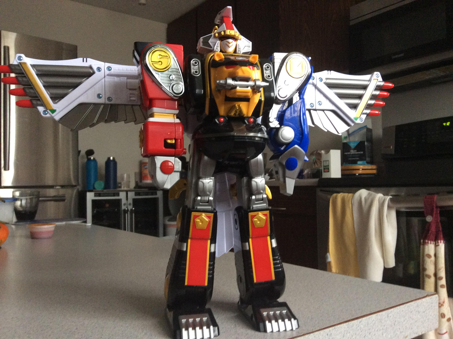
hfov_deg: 56.9
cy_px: 170
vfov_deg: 44.1
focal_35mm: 32
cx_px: 226
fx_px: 418
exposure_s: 1/24
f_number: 2.4
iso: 160
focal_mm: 3.3
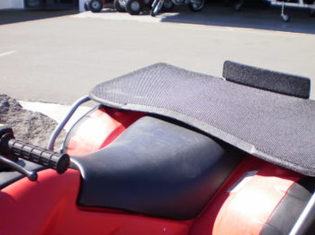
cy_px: 161
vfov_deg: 27.8
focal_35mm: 52
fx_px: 473
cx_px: 208
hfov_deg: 36.5
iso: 100
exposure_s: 1/500
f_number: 3.1
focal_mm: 6.3
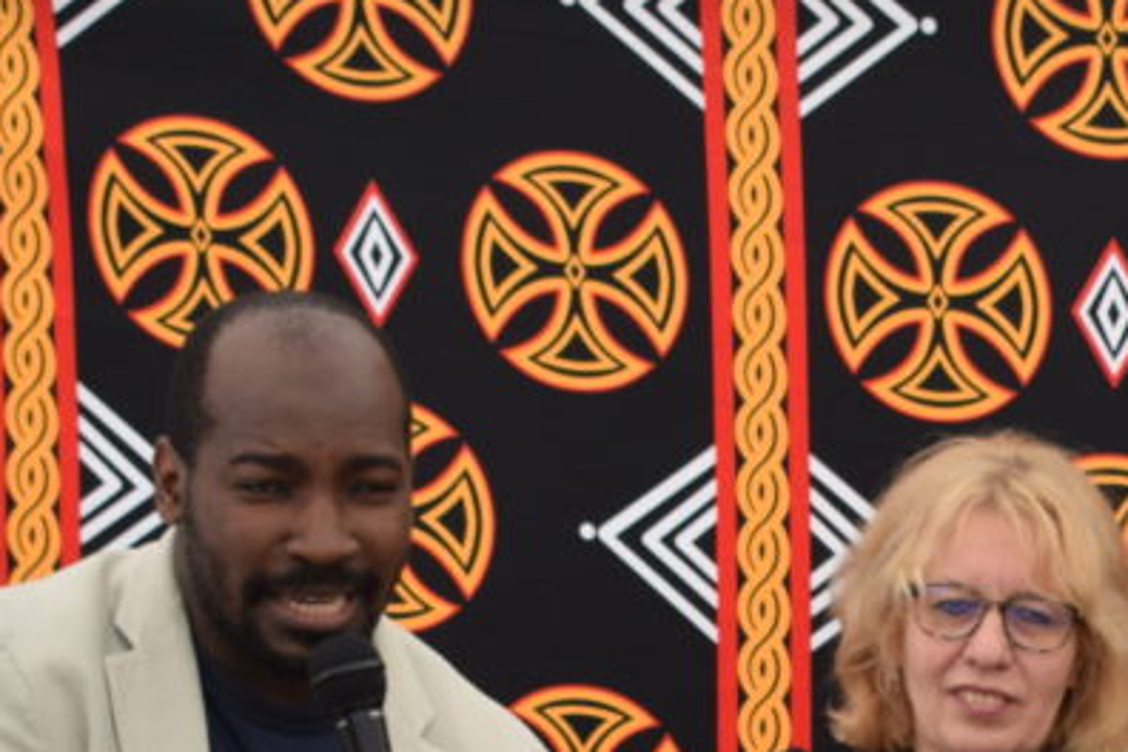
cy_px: 977
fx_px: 6232
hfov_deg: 10.3
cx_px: 1080
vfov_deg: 6.8
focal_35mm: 199
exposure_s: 1/100
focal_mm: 35
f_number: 5
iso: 400
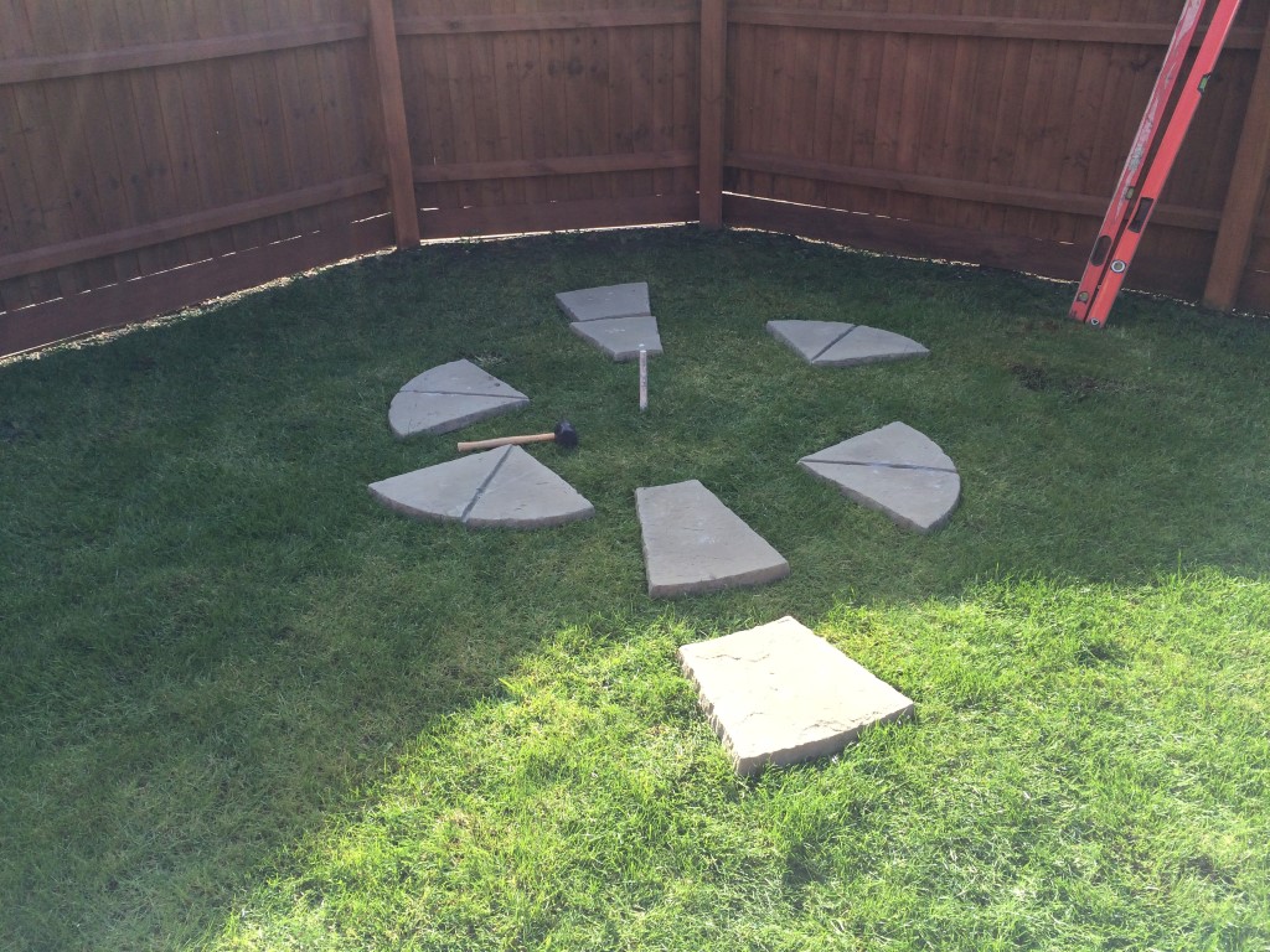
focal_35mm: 29
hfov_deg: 61.7
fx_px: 1064
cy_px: 476
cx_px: 635
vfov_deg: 48.2
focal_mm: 4.15
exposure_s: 1/387
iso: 32
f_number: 2.2
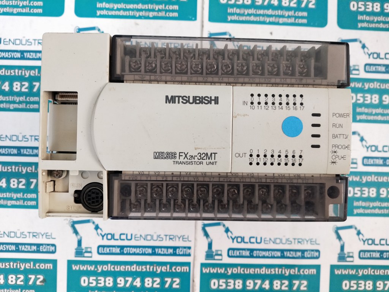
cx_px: 194
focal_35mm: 23
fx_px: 258
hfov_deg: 73.9
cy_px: 146
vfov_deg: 58.9
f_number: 1.7
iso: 237
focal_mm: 3.99
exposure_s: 1/50
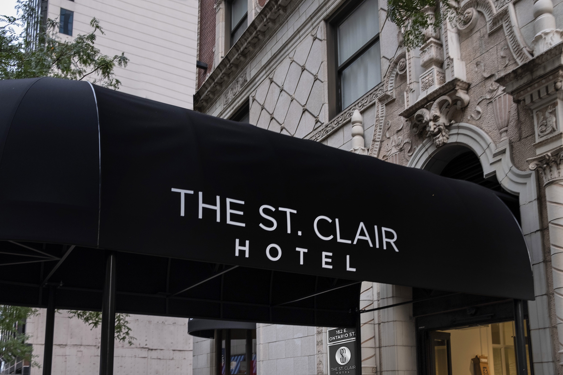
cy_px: 188
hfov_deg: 54.4
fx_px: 547
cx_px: 282
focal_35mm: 35
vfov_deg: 37.9
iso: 400
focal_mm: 23
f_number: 5.6
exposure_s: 1/60
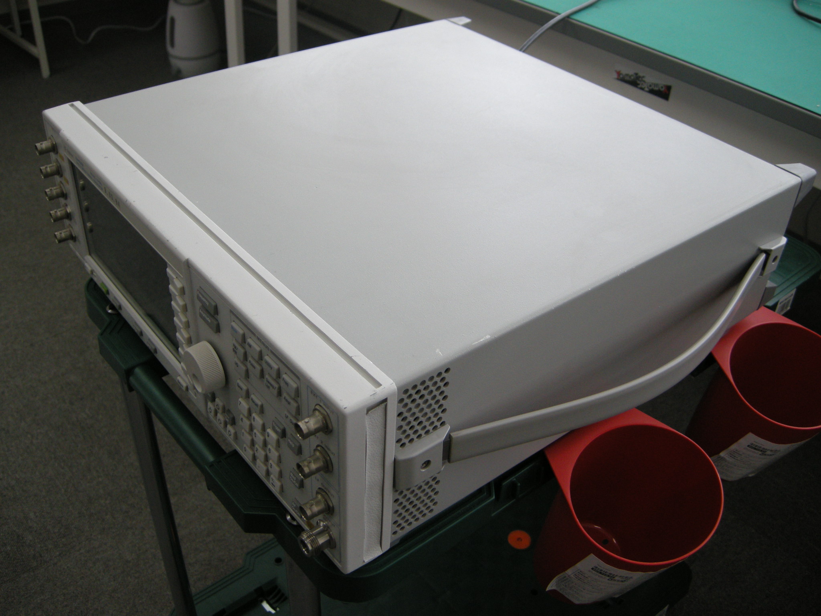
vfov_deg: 40.7
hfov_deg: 52.6
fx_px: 830
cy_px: 308
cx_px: 410
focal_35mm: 35
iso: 163
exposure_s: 1/139
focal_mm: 7.5
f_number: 2.7
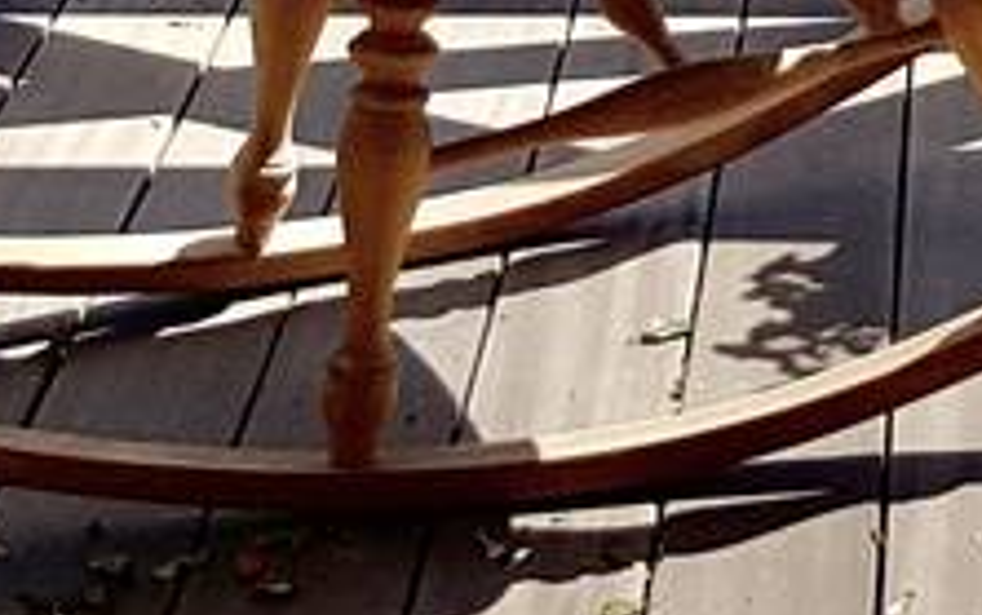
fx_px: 3401
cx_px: 1141
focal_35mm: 127
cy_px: -783
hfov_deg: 15.9
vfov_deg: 9.4
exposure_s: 1/2944
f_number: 1.7
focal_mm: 4.2
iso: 50
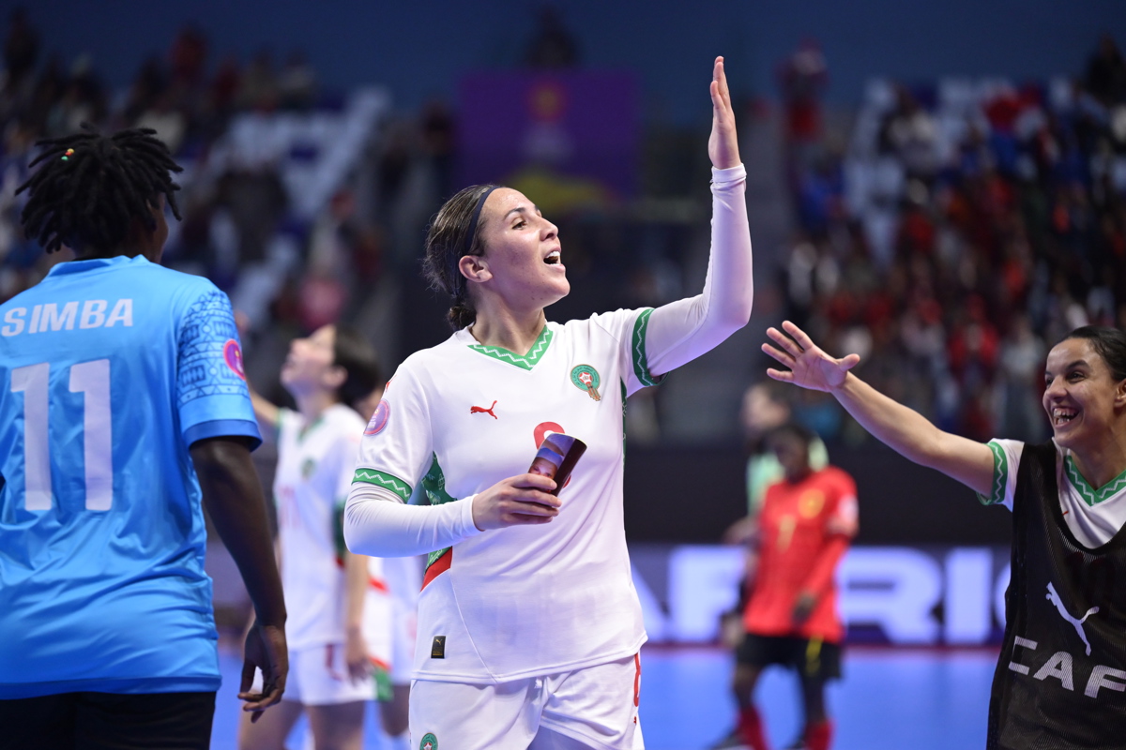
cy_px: 375
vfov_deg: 9.1
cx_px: 563
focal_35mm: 150
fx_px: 4691
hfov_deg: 13.7
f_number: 2.8
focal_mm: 150
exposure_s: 1/1000
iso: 3200
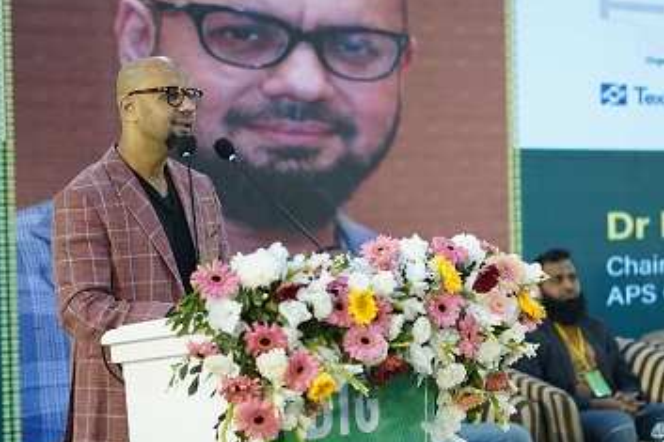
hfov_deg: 22.1
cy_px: 238
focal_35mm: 92
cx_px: 448
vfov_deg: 14.8
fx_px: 1696
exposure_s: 1/50
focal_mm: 50
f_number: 1.8
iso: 160
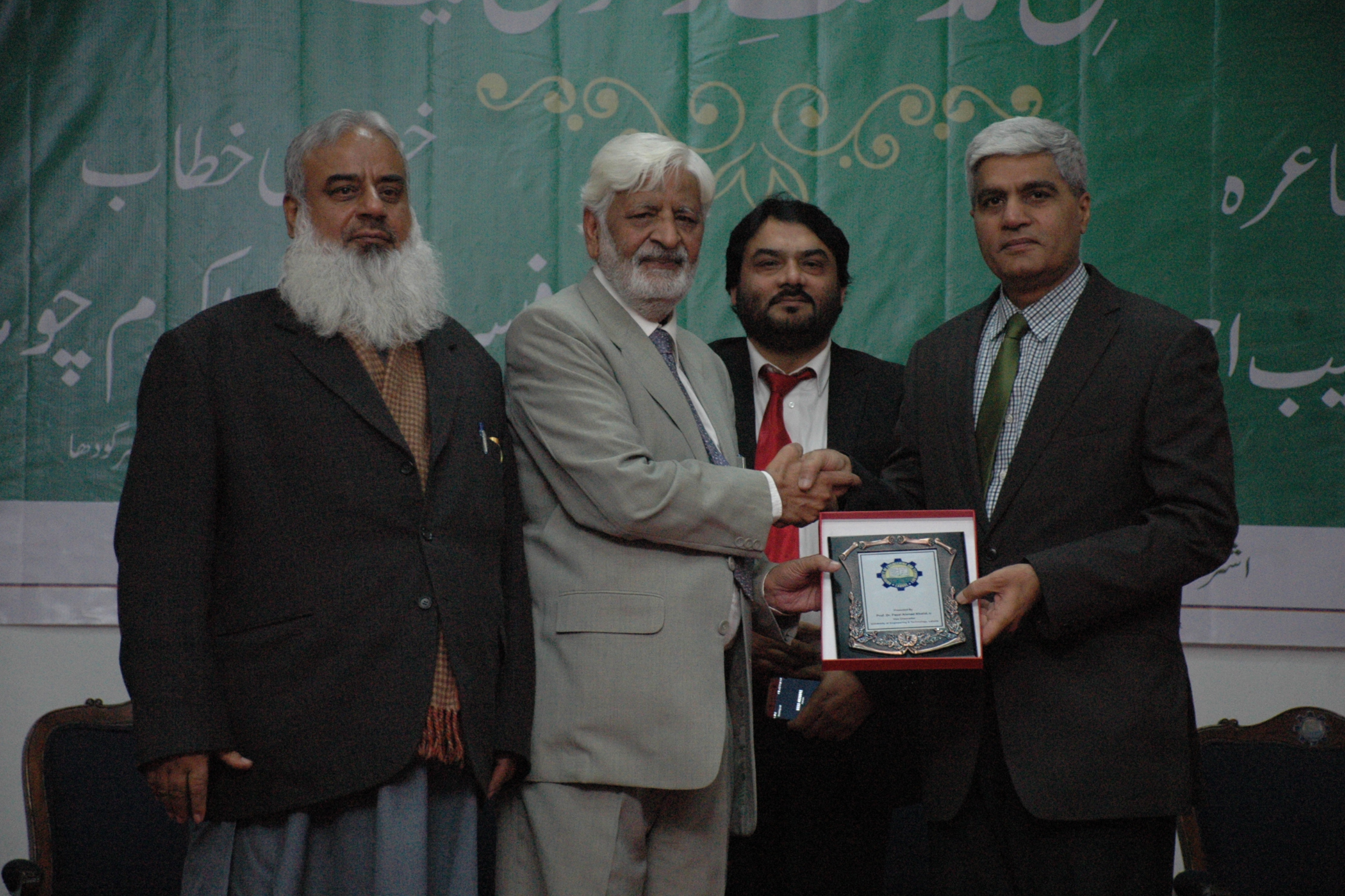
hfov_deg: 16.9
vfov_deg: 11.3
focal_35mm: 121
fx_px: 4520
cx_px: 669
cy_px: 450
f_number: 5.3
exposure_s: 1/60
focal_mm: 80
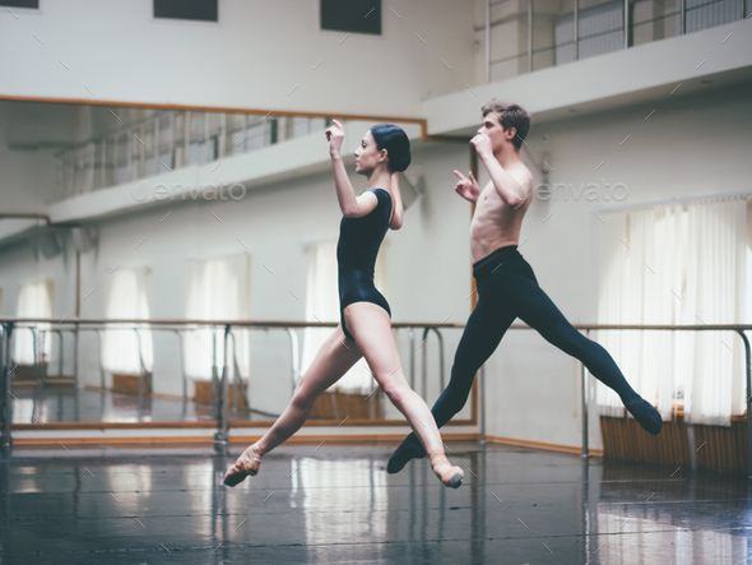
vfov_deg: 17.2
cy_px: 282
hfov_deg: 22.7
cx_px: 376
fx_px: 1869
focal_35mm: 86
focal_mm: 43
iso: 800
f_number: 1.7
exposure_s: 1/500
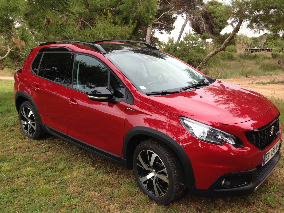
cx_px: 142
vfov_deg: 42.9
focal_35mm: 33
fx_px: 271
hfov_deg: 55.4
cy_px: 106
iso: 50
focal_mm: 4.12
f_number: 2.4
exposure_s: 1/132
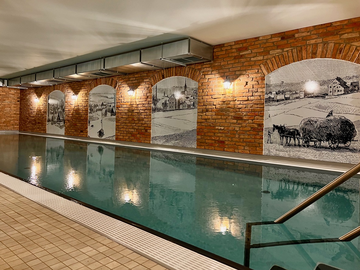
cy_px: 135
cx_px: 180
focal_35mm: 26
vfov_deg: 53.1
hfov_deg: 67.3
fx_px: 270
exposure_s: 1/50
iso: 500
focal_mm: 5.7
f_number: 1.5
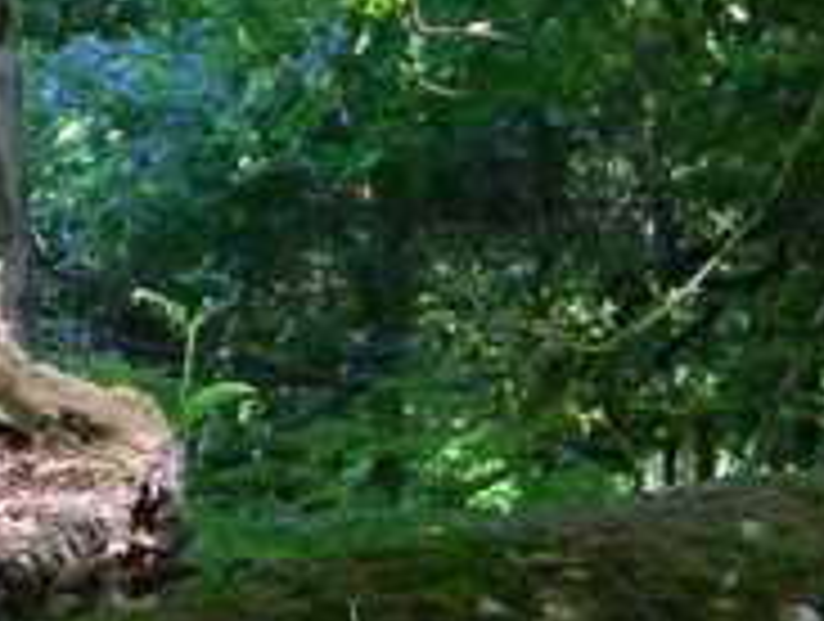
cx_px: 358
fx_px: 3768
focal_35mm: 158
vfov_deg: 9.4
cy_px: 351
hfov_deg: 12.5
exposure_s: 1/30
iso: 194
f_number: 4.1
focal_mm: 10.1
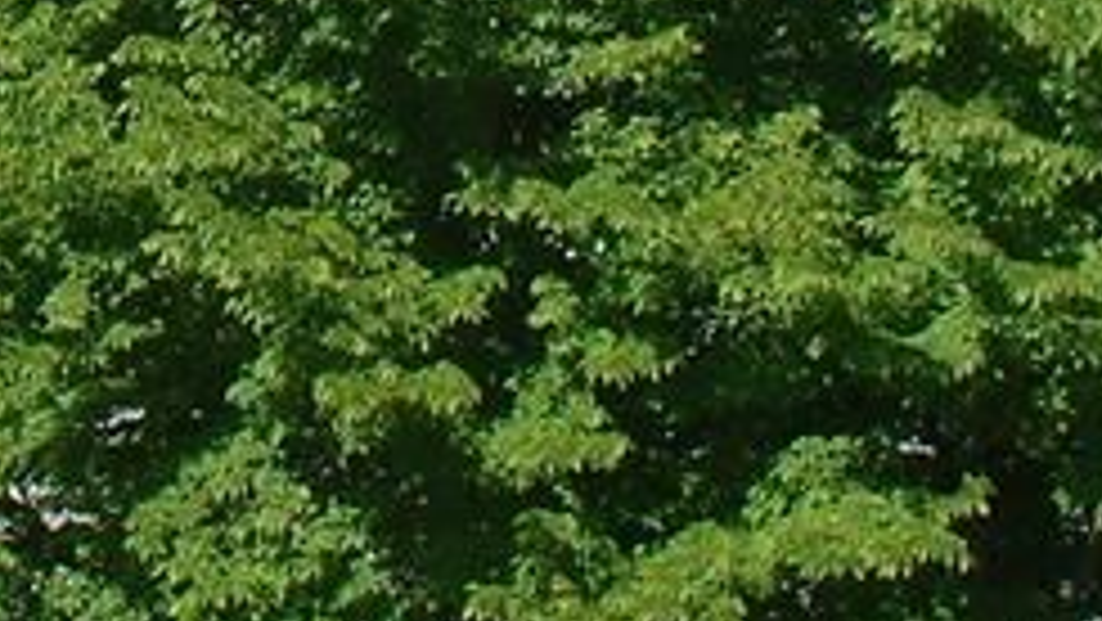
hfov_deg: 11.4
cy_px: -1076
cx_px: -184
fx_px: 5408
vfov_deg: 6.2
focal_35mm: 185
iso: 100
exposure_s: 1/125
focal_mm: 24
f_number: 5.6
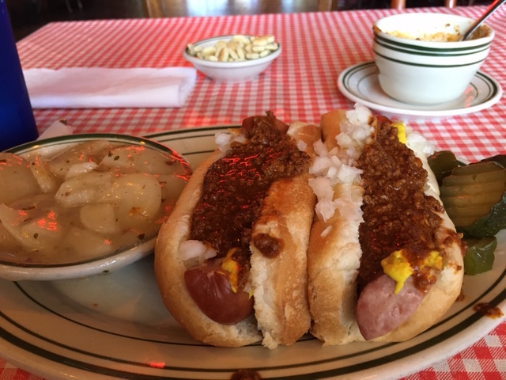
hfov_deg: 61.7
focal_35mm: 29
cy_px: 190
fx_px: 424
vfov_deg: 48.2
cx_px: 253
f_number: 2.2
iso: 160
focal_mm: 4.15
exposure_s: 1/30
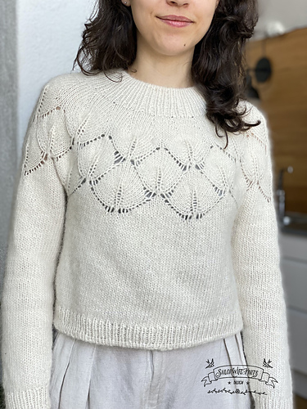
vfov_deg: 36.8
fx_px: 615
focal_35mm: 52
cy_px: 204
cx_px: 154
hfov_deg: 28.0
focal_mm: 6
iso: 40
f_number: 2
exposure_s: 1/122
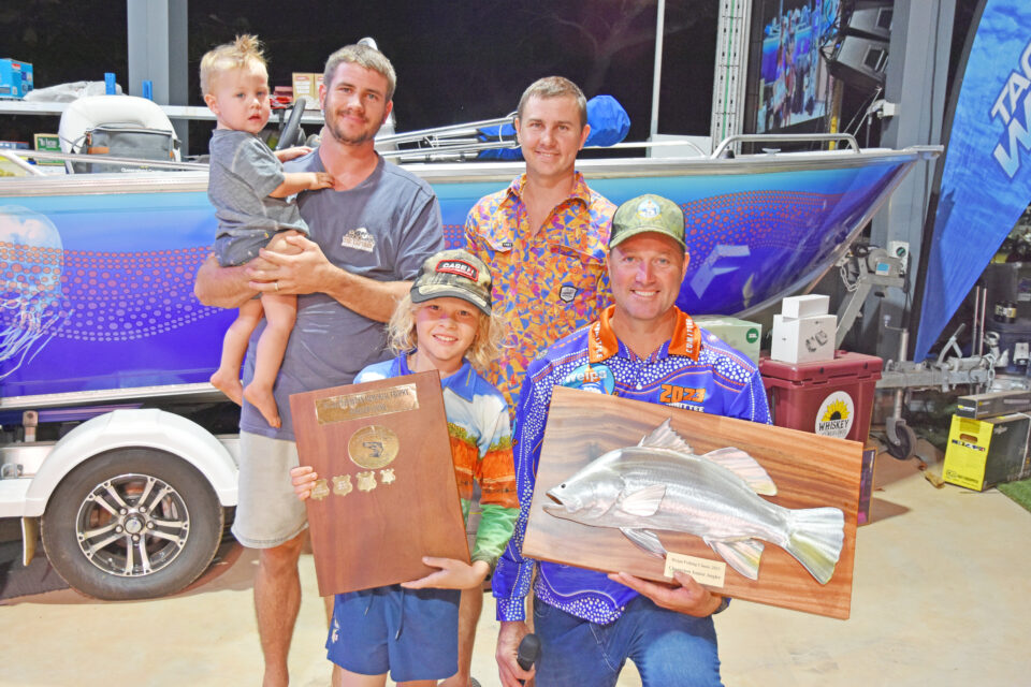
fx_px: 945
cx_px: 516
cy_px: 344
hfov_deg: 57.2
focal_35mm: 33
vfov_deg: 40.0
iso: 800
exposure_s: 1/80
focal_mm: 22
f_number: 4.5
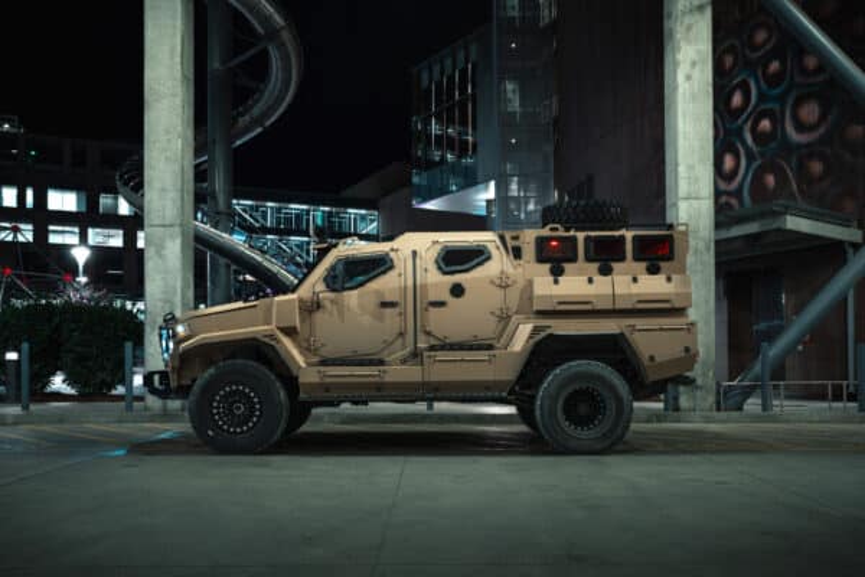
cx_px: 432
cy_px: 288
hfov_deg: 54.4
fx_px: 841
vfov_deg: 37.9
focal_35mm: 35
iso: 100
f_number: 5.6
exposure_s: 1.6
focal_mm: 35
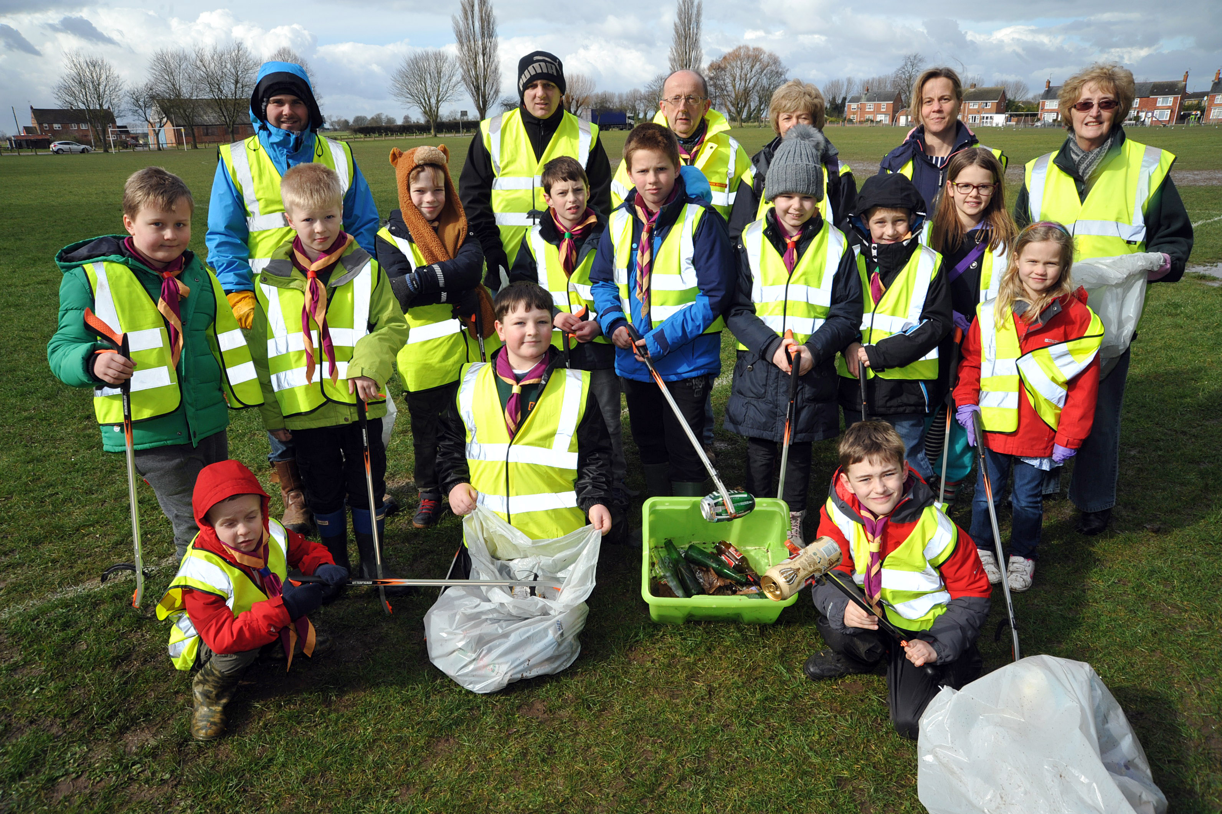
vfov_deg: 53.1
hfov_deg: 73.8
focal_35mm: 24
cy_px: 407
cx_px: 611
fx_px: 814
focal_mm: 24
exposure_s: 1/250
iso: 500
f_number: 16
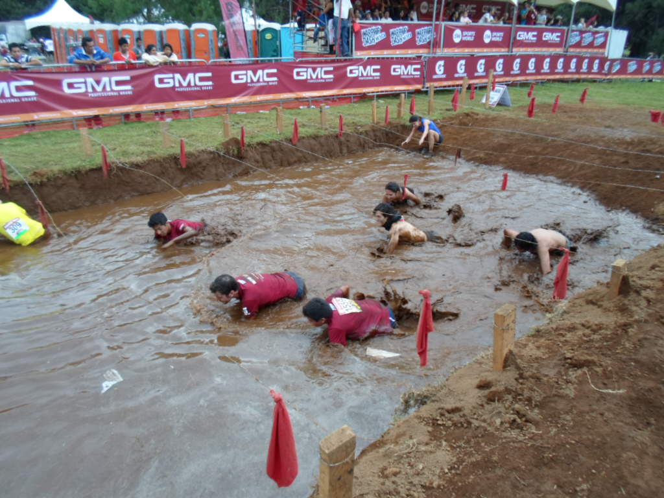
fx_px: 480
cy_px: 249
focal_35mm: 25
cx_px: 332
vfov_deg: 54.9
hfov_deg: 69.4
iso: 80
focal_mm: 4.5
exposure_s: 1/90
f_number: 2.5
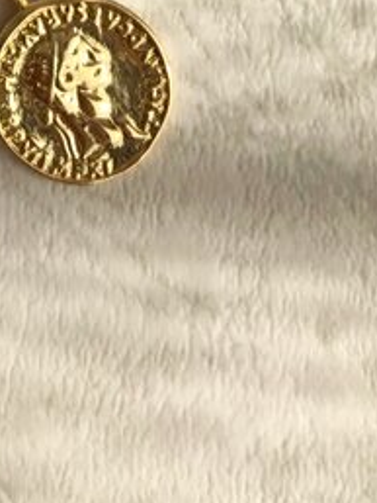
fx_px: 1349
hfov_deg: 15.2
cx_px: -111
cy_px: -283
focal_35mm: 93
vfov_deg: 18.4
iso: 20
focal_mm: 3.99
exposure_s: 1/1114
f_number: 1.8
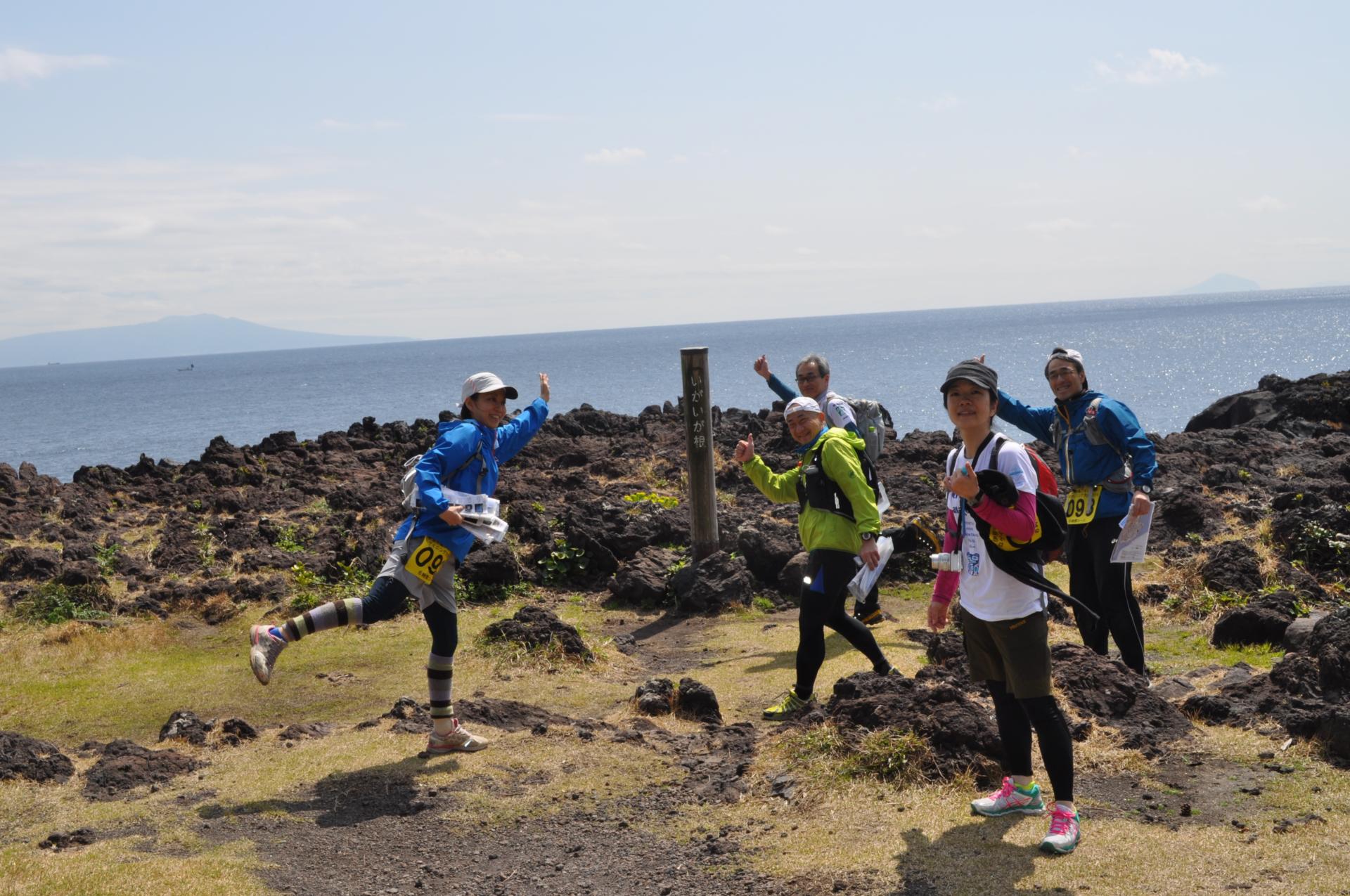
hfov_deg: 49.6
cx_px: 675
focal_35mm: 39
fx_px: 1461
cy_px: 448
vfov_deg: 34.1
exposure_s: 1/200
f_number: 14
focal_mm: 26
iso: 200
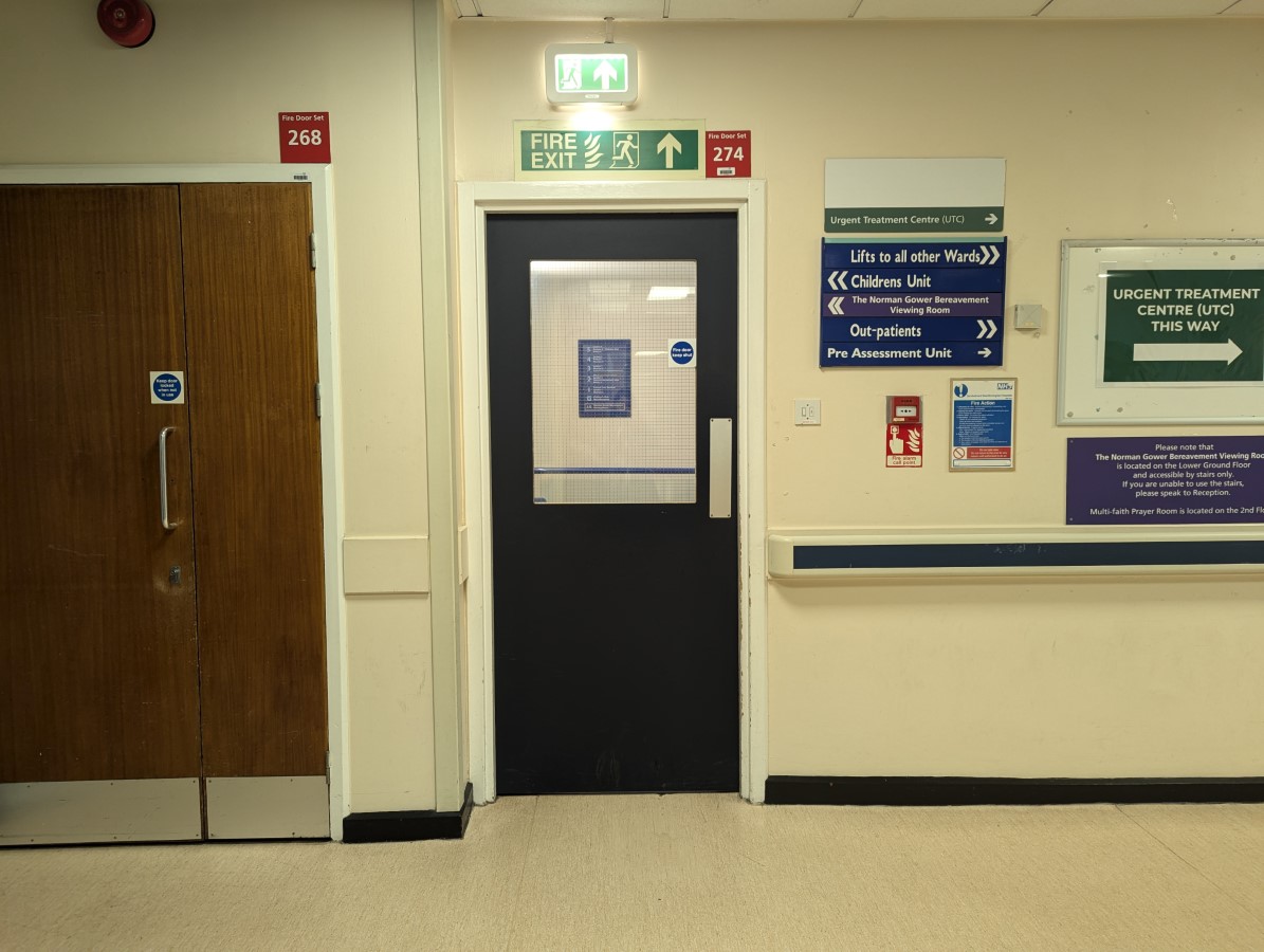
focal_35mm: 24
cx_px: 632
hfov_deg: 71.5
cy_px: 476
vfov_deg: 56.9
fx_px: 878
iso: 69
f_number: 1.85
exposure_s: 1/27.3
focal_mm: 6.81
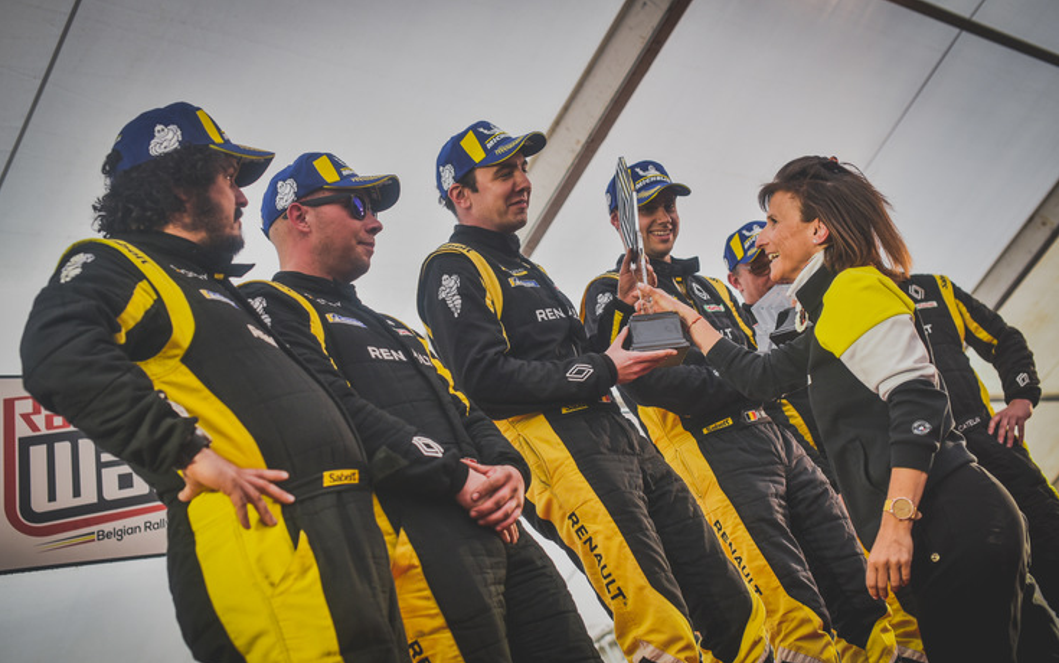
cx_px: 539
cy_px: 360
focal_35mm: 52
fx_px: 1501
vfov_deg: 24.9
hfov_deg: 38.9
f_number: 3.5
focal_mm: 50
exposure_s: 1/500
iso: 400
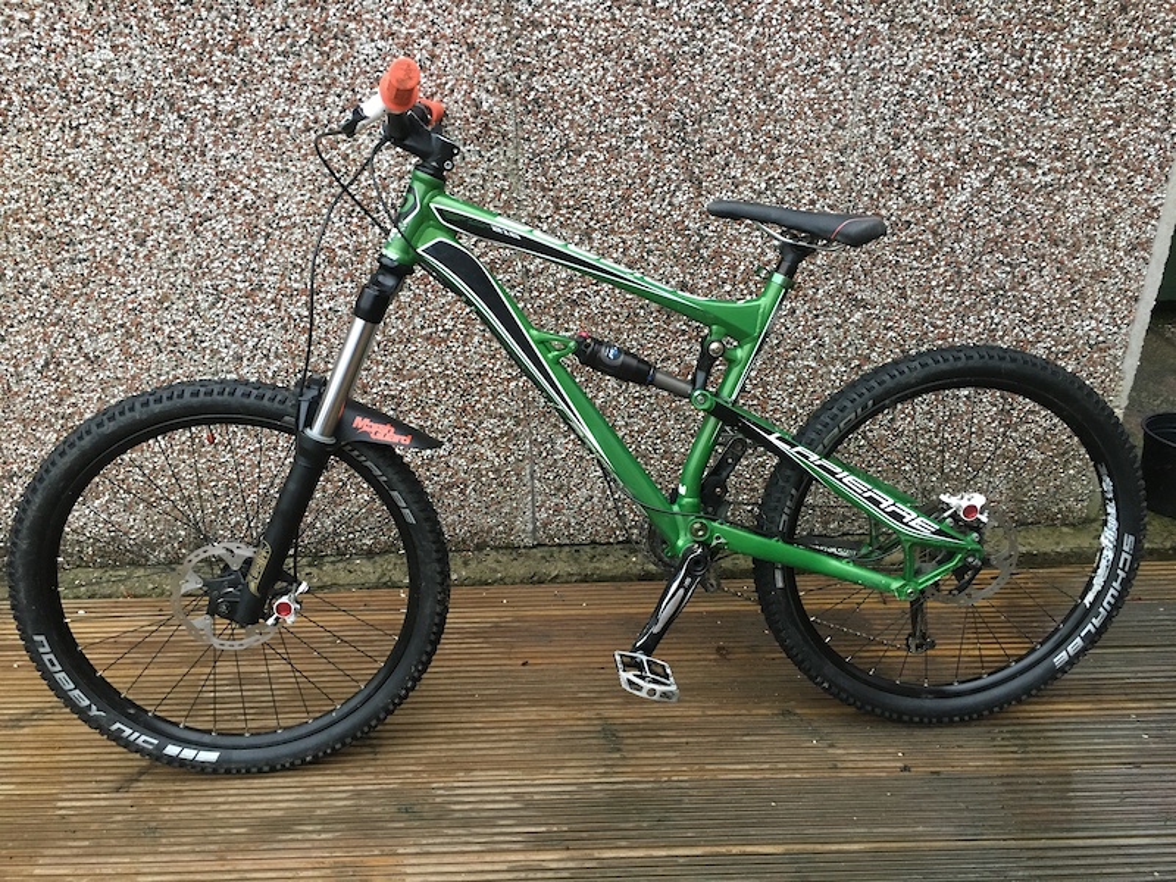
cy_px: 441
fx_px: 985
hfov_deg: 61.7
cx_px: 588
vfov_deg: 48.2
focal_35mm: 29
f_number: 2.2
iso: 160
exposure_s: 1/33
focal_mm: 4.15
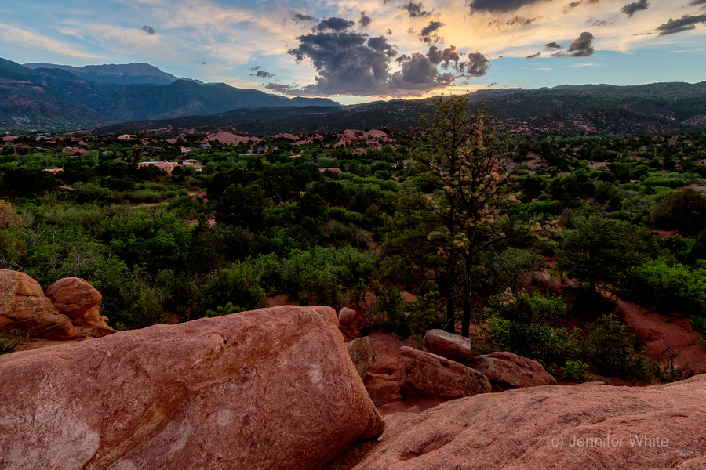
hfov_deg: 100.4
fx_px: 294
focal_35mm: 15
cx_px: 353
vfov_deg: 77.3
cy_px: 235
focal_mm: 15
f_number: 16
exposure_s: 1/15
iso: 400
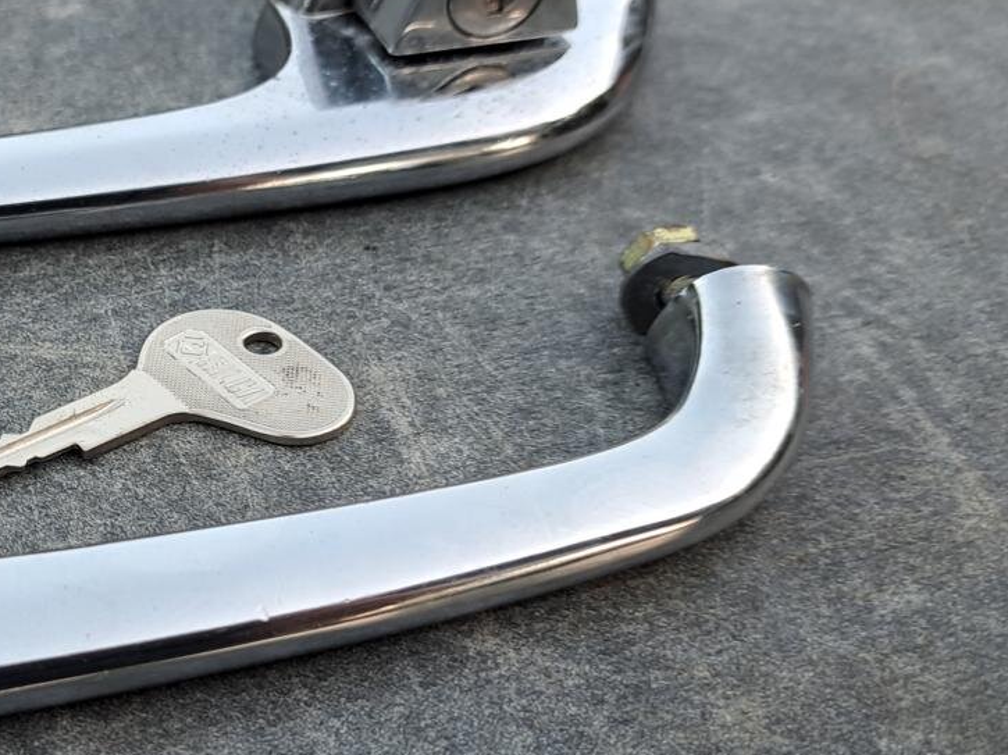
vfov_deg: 27.5
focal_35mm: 53
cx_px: 31
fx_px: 1543
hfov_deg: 33.5
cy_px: 375
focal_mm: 5.23
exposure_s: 1/50
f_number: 1.8
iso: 50
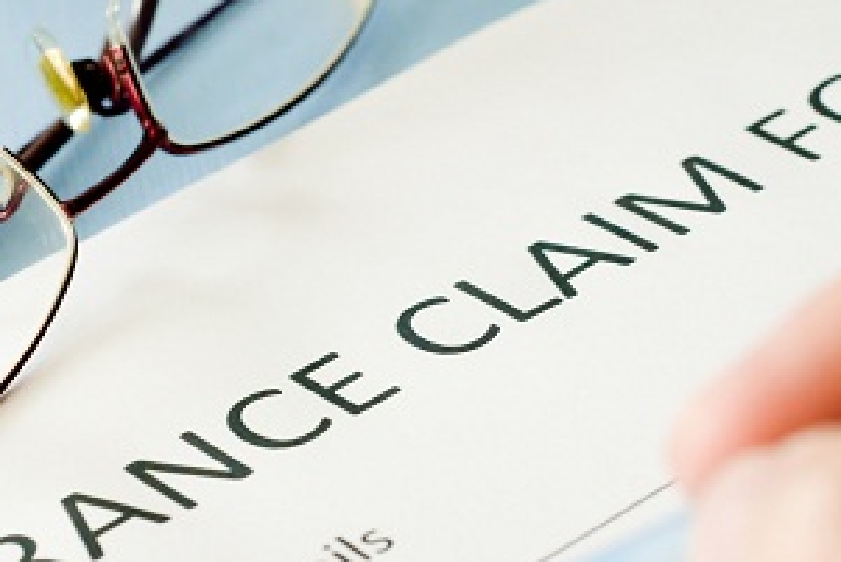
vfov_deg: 9.2
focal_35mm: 149
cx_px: 353
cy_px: 372
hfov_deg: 13.8
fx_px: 3482
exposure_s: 1/15
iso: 200
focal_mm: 50
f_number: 5.6
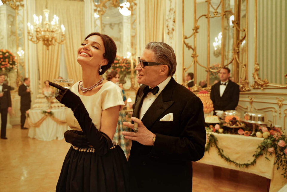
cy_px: 96
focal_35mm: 28
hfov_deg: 65.4
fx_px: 223
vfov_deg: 46.4
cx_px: 144
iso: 1600
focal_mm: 28
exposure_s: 1/100
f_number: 2.8
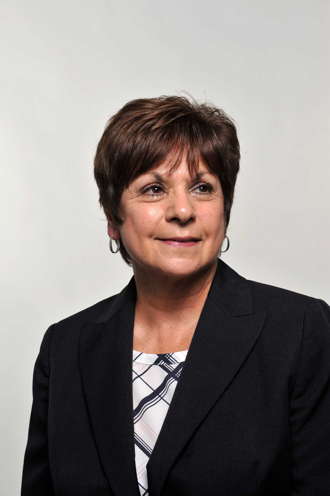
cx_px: 165
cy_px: 248
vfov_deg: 33.4
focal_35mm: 60
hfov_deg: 22.6
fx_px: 826
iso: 100
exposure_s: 1/125
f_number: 10
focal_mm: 60
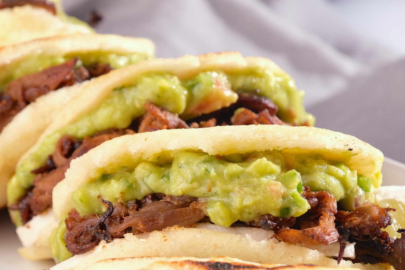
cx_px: 171
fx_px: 3533
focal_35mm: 314
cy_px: 177
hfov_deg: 6.6
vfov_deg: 4.4
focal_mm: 135
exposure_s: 1/250
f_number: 10
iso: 400
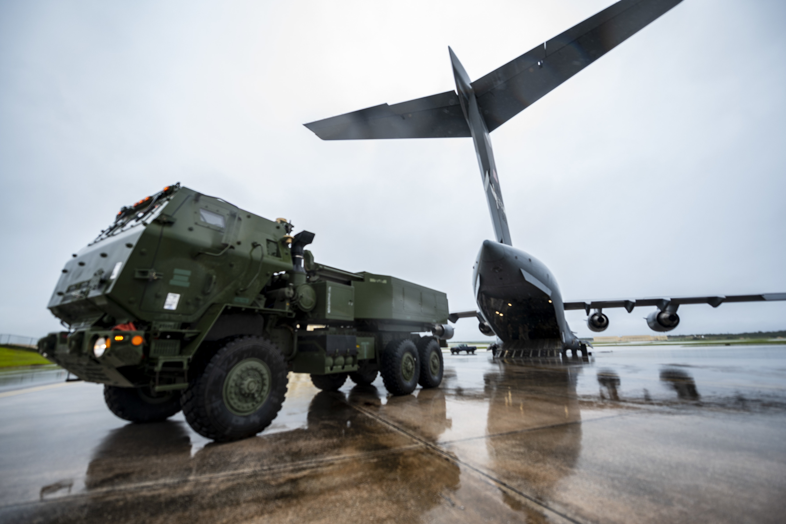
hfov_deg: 100.4
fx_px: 327
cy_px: 262
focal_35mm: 15
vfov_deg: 77.3
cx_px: 393
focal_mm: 15
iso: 50
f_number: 2.8
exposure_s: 1/320
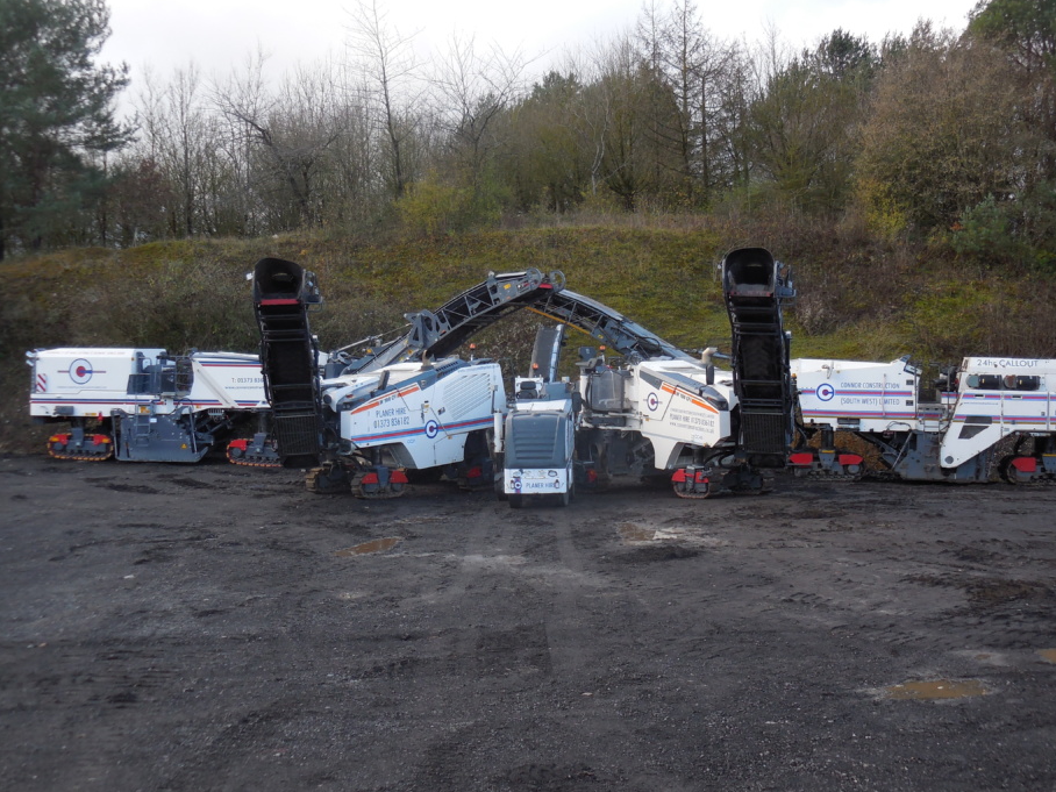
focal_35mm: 44
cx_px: 576
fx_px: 1342
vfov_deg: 32.8
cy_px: 348
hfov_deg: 42.9
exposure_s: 1/160
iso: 125
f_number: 3.9
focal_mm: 7
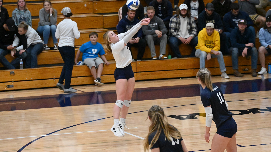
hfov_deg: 10.3
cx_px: 136
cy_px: 73
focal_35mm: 210
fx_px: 1509
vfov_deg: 5.8
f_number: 10
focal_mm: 200
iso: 32000
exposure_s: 1/1250
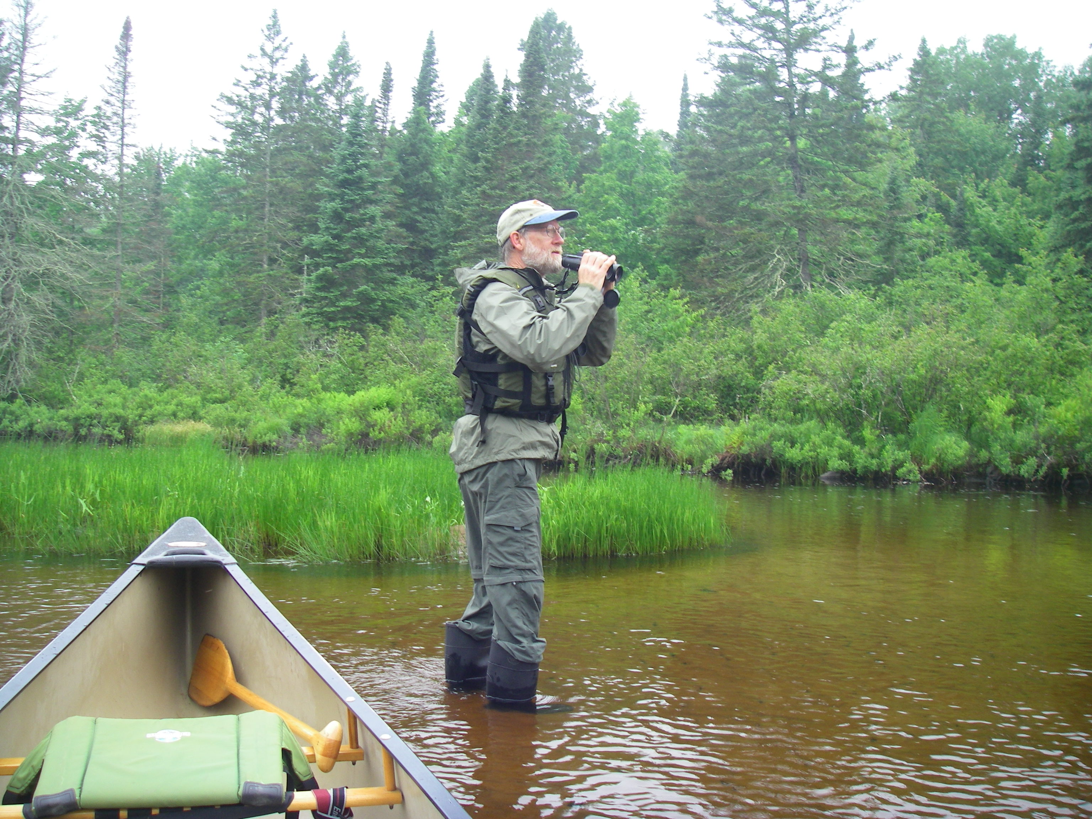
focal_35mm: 38
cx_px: 546
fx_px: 1199
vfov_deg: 37.7
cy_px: 410
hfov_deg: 49.0
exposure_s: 1/50
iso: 64
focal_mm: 6.3
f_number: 3.3
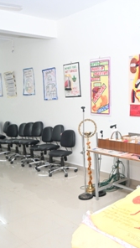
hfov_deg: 30.6
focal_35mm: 38
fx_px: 250
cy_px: 124
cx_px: 108
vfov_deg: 52.8
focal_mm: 16
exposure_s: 1/125
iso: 1250
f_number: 3.5
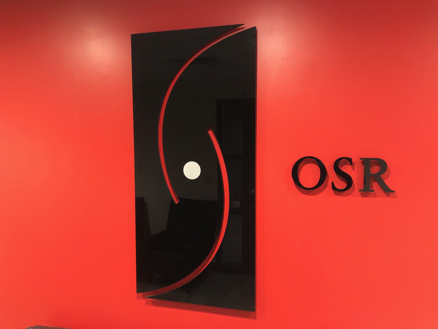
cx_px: 219
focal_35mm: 28
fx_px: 354
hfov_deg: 63.4
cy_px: 164
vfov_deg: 49.7
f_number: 1.8
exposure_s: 1/8
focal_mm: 4
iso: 100
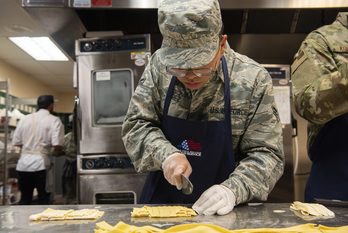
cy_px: 116
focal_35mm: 38
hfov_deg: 50.7
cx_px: 174
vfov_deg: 35.1
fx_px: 367
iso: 800
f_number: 5.6
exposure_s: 1/80
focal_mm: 38
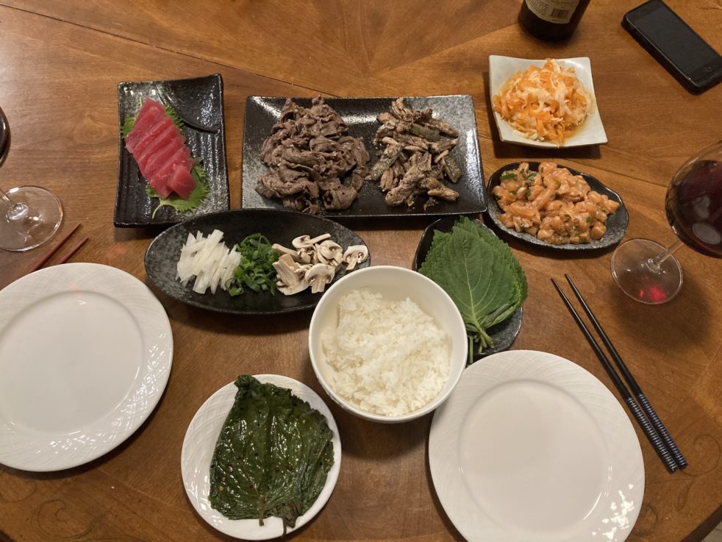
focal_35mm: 28
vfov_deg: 49.8
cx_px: 361
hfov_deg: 63.4
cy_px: 271
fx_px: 584
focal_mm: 3.99
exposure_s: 1/60
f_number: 1.8
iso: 320
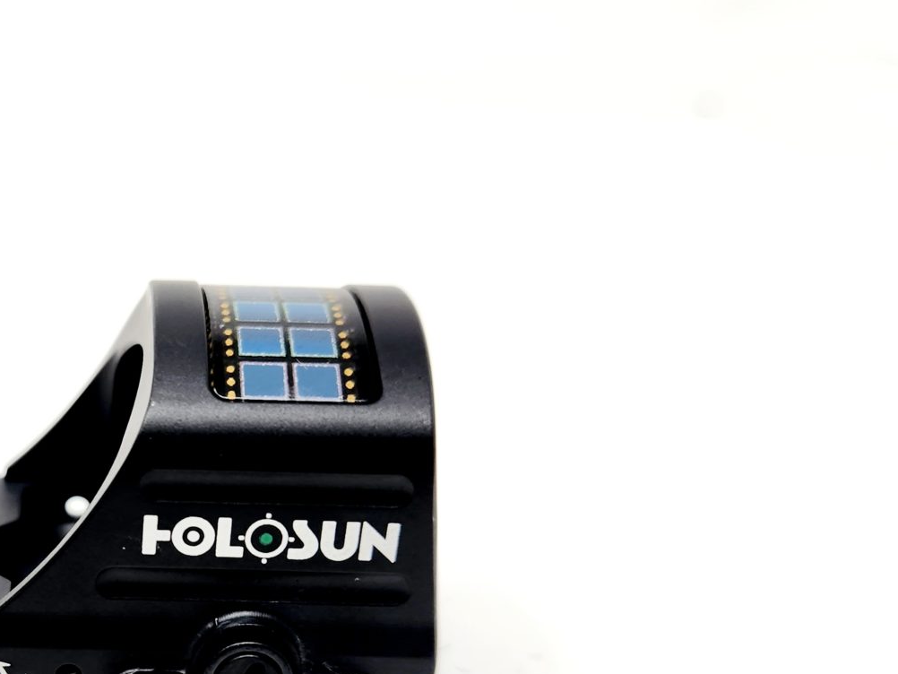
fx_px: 1220
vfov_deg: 30.0
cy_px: 557
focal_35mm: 47
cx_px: 97
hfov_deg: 37.8
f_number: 1.8
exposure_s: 1/182
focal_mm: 5.4
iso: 50
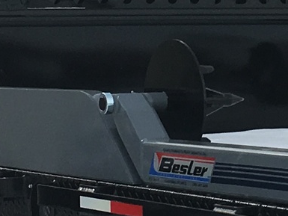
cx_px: 233
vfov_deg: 7.4
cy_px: 54
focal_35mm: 201
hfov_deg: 9.8
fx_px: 1673
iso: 25
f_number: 2.2
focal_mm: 4.15
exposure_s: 1/2481
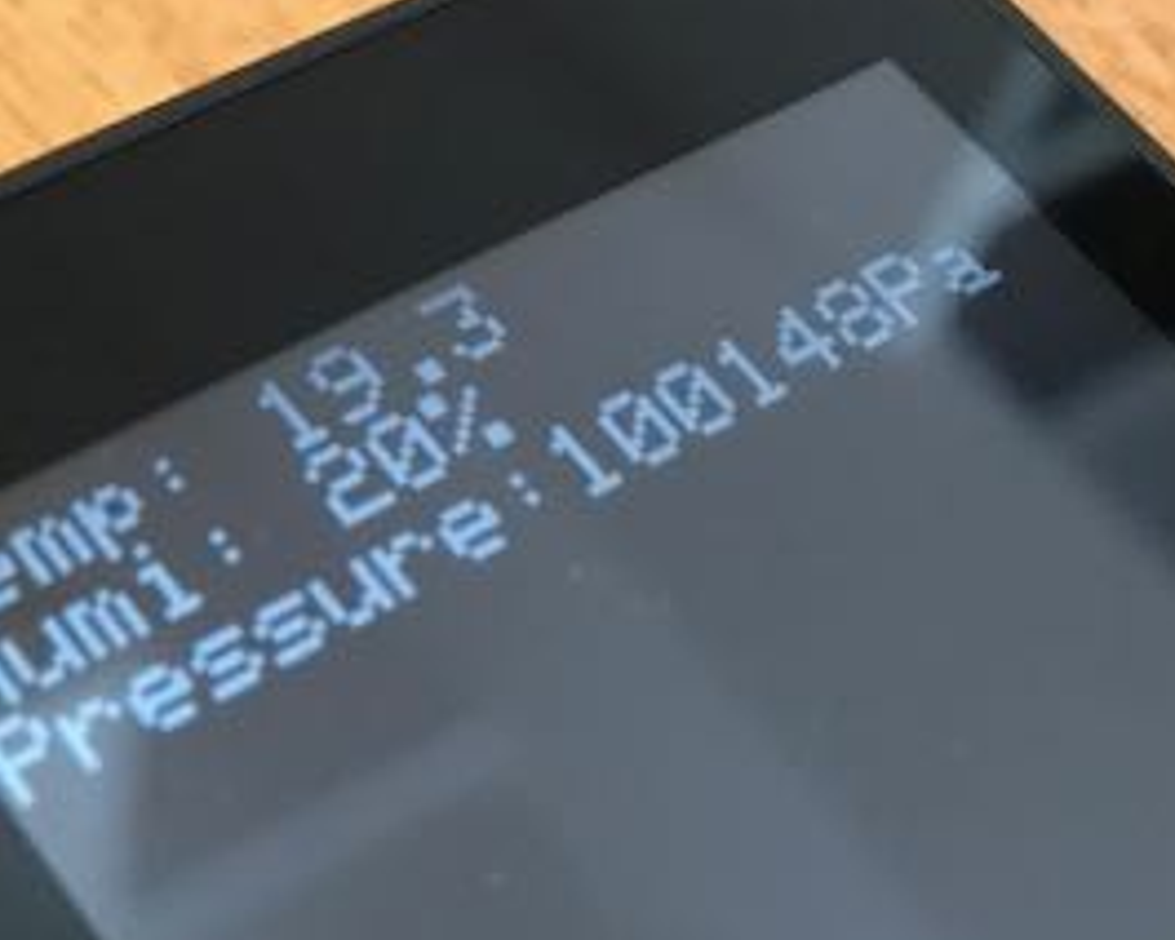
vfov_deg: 22.1
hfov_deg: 27.4
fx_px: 2295
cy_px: 980
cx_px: 67
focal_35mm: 66
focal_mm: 3.99
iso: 100
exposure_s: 1/9
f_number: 1.8
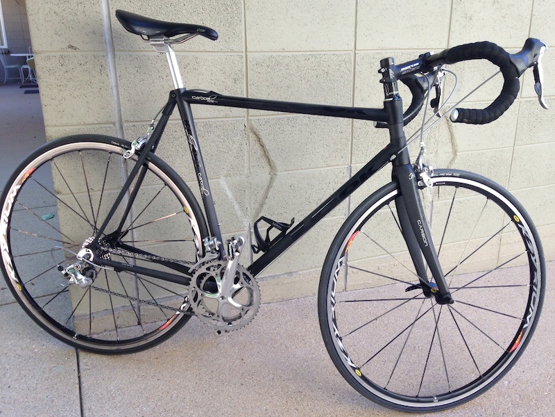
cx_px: 278
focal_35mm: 33
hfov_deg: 55.4
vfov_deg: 42.9
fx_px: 529
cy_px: 208
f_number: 2.4
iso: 80
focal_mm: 4.12
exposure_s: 1/120
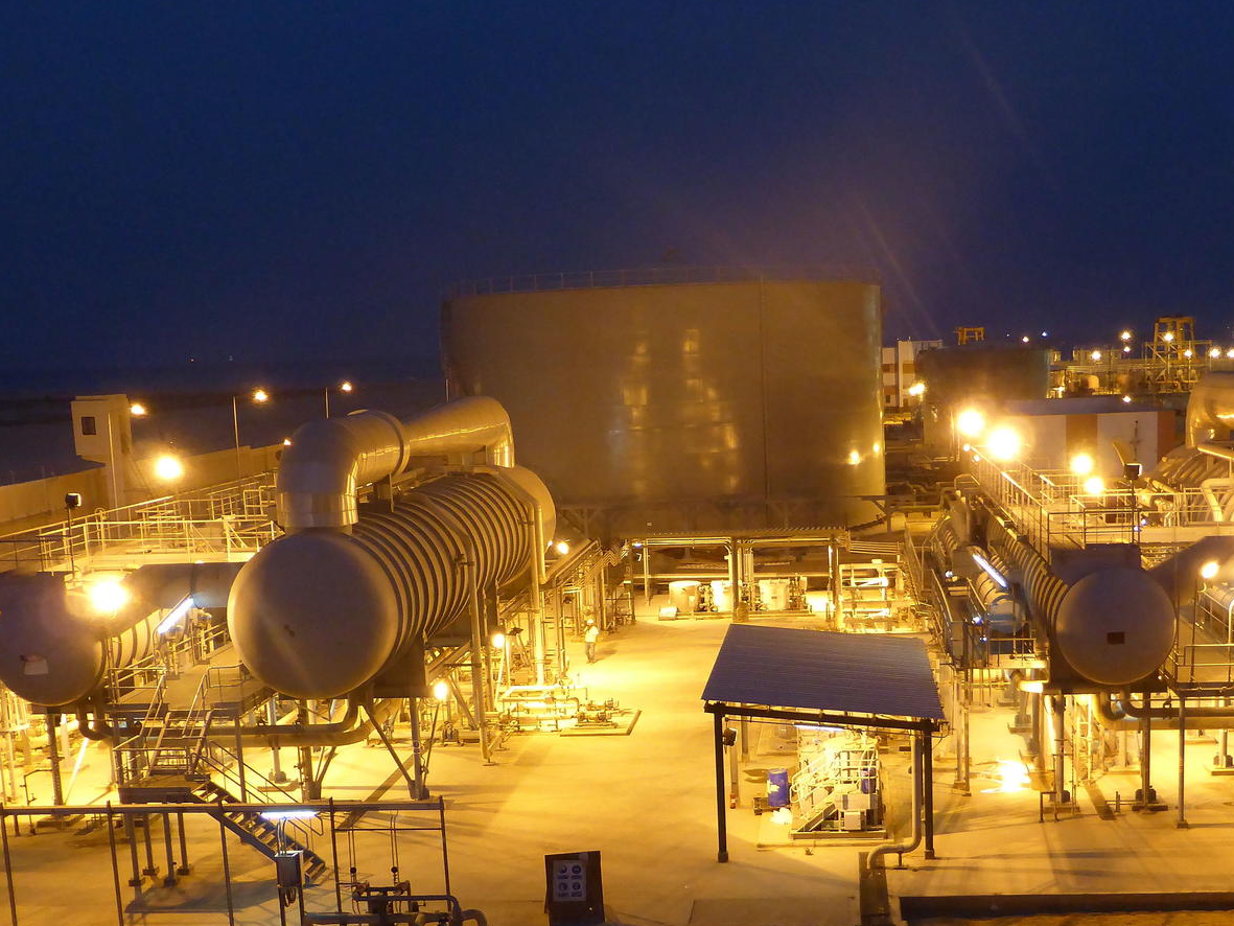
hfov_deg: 44.5
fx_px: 1497
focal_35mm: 42
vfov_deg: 34.1
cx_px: 745
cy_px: 612
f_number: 3.6
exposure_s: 1/20
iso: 400
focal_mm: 5.4
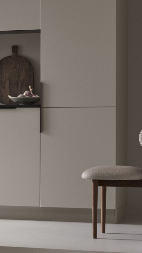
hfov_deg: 8.5
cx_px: -128
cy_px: 115
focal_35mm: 137
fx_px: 917
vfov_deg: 15.7
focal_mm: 50
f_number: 11
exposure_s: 1/2.5
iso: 400
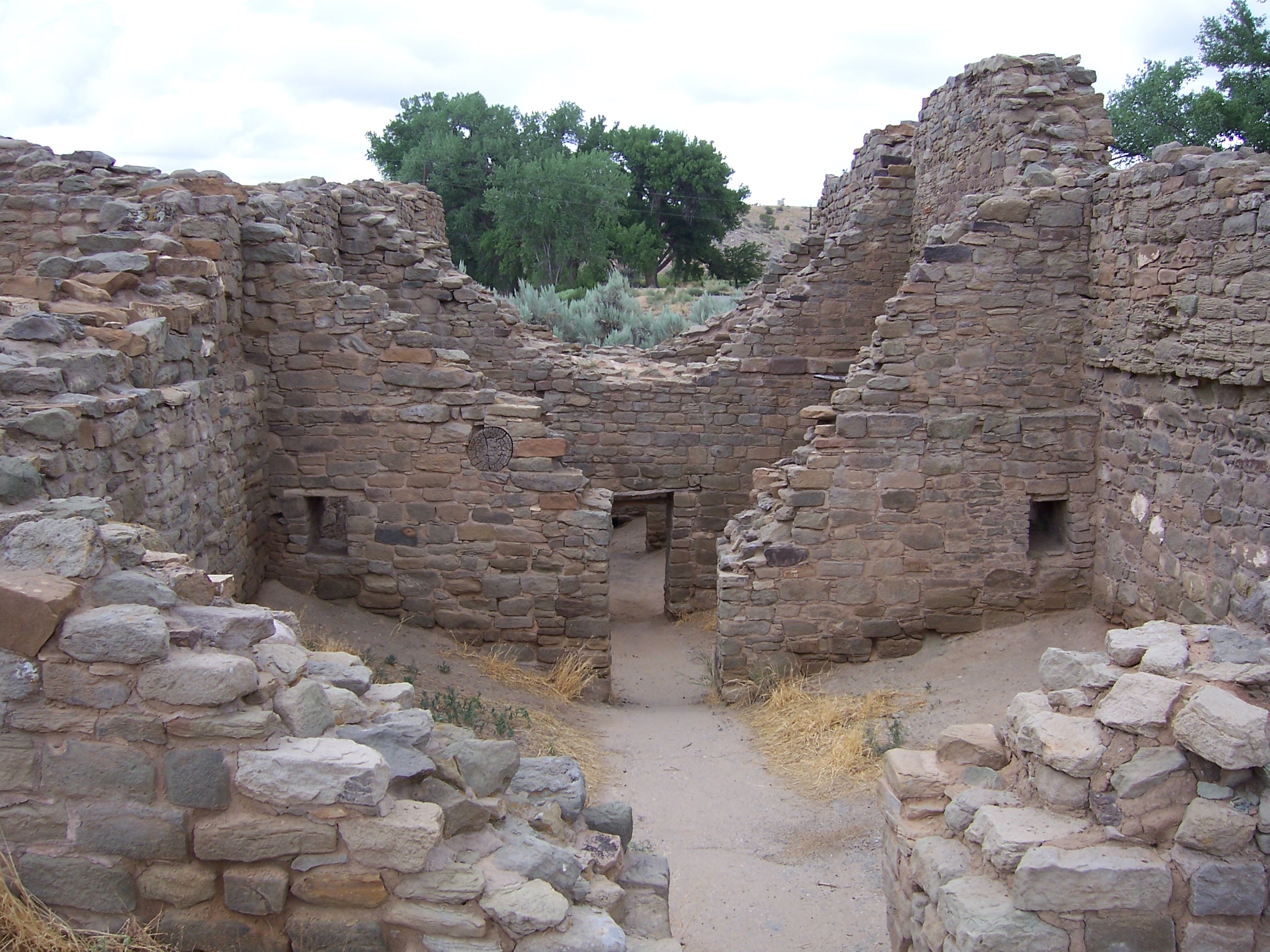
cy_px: 476
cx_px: 635
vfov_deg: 39.7
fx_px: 1321
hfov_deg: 51.4
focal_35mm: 36
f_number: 3
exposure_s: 1/750
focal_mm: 6
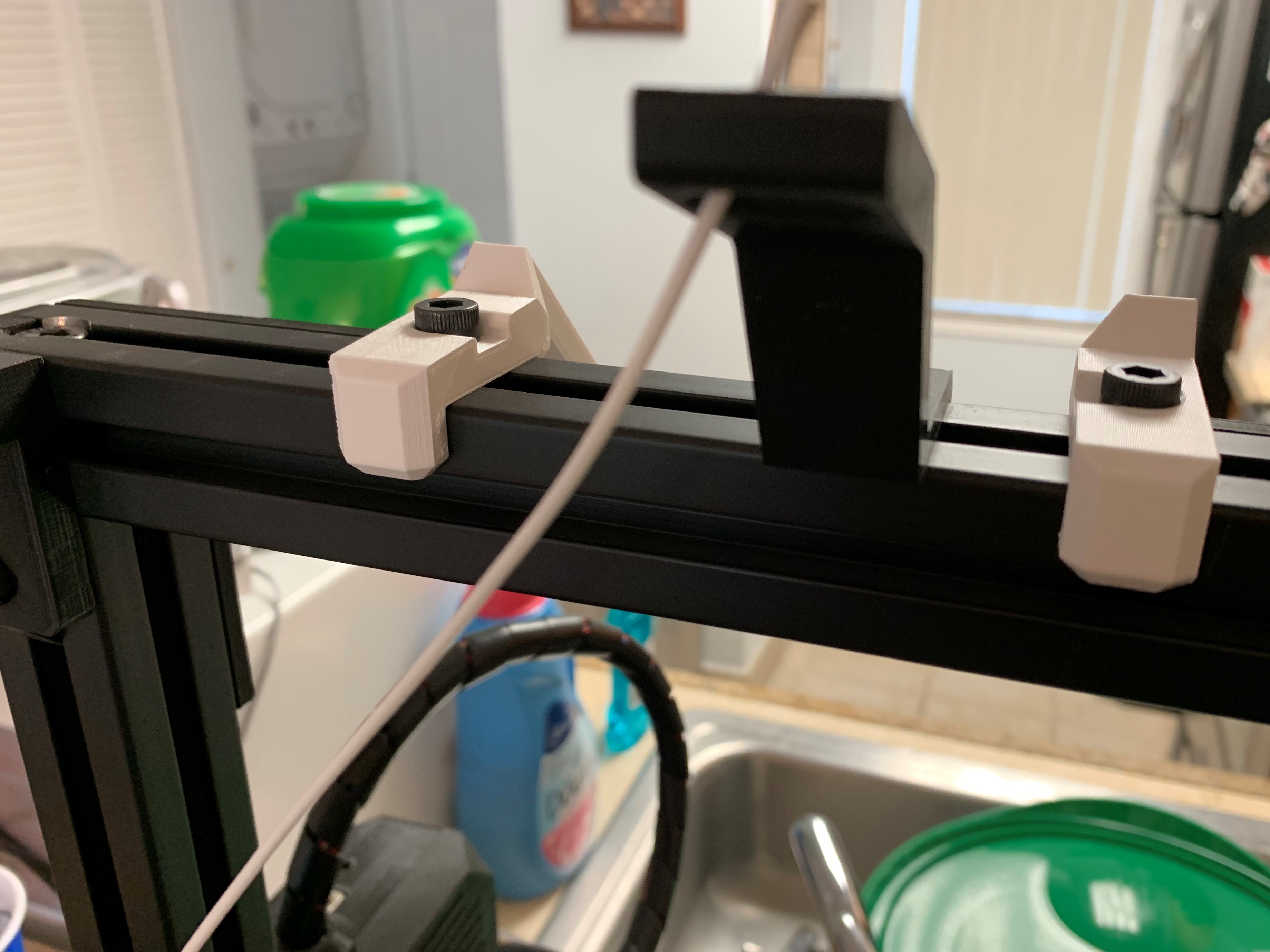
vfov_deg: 53.1
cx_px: 635
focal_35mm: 26
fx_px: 954
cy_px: 476
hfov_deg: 67.3
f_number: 1.8
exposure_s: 1/60
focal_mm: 4.25
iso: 200
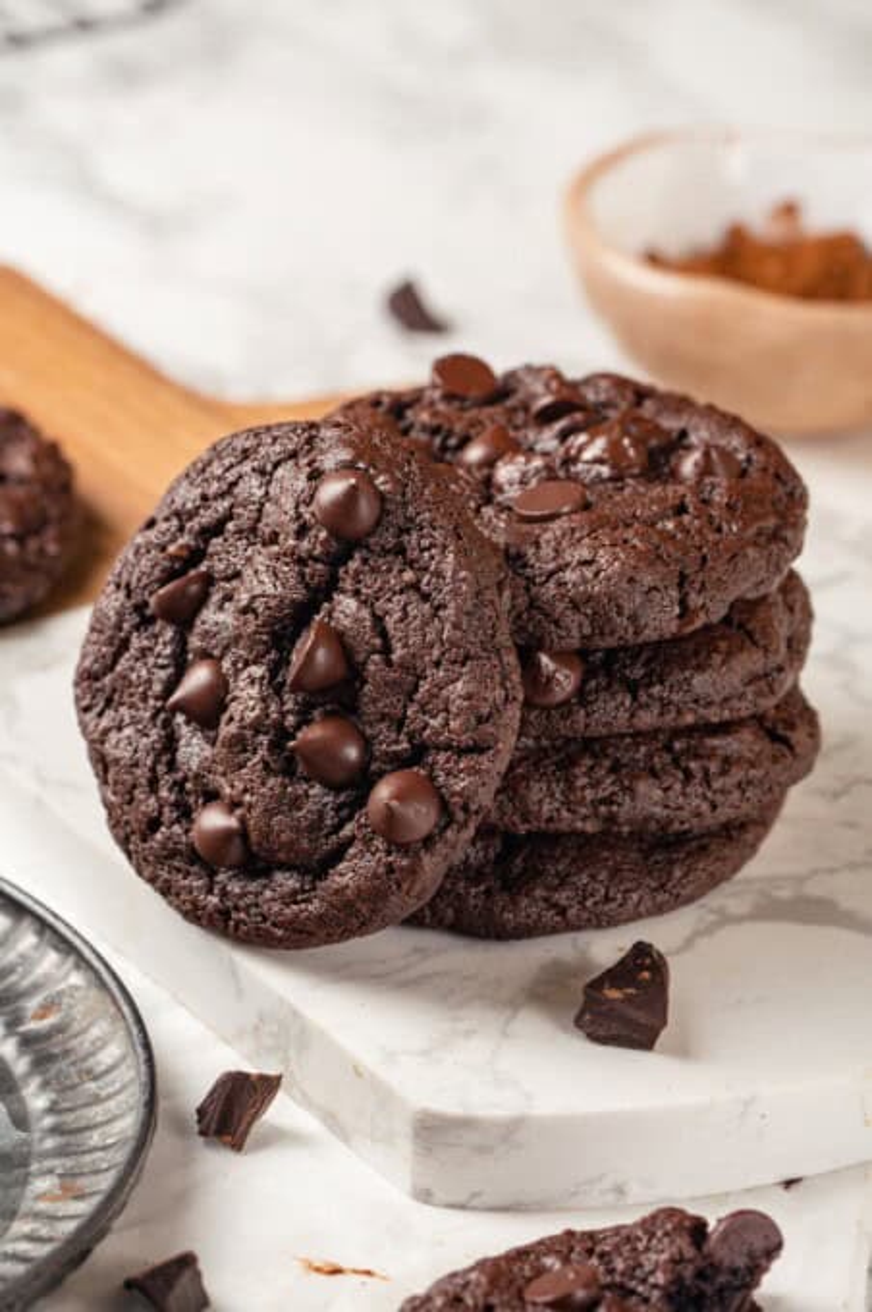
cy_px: 656
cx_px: 436
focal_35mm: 105
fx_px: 3822
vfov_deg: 19.5
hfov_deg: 13.0
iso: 100
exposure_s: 1/160
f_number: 14
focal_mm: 105
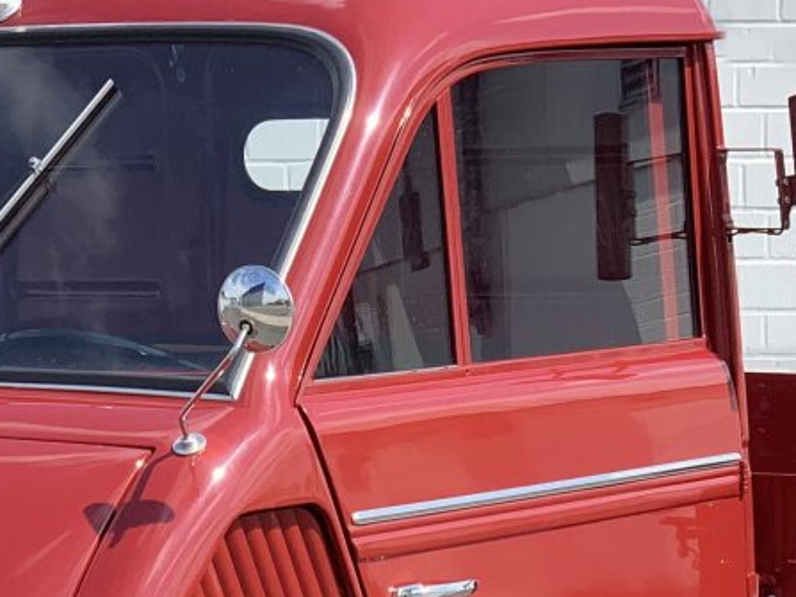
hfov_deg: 10.6
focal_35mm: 186
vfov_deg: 7.9
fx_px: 4276
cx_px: 292
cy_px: 684
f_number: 2.4
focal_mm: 6
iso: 16
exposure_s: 1/716
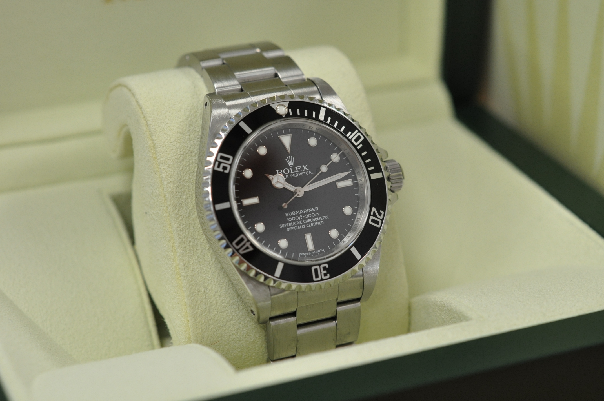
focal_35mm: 90
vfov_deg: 15.2
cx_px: 302
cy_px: 200
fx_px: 1508
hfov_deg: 22.6
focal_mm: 60
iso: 800
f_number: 5.6
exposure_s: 1/125
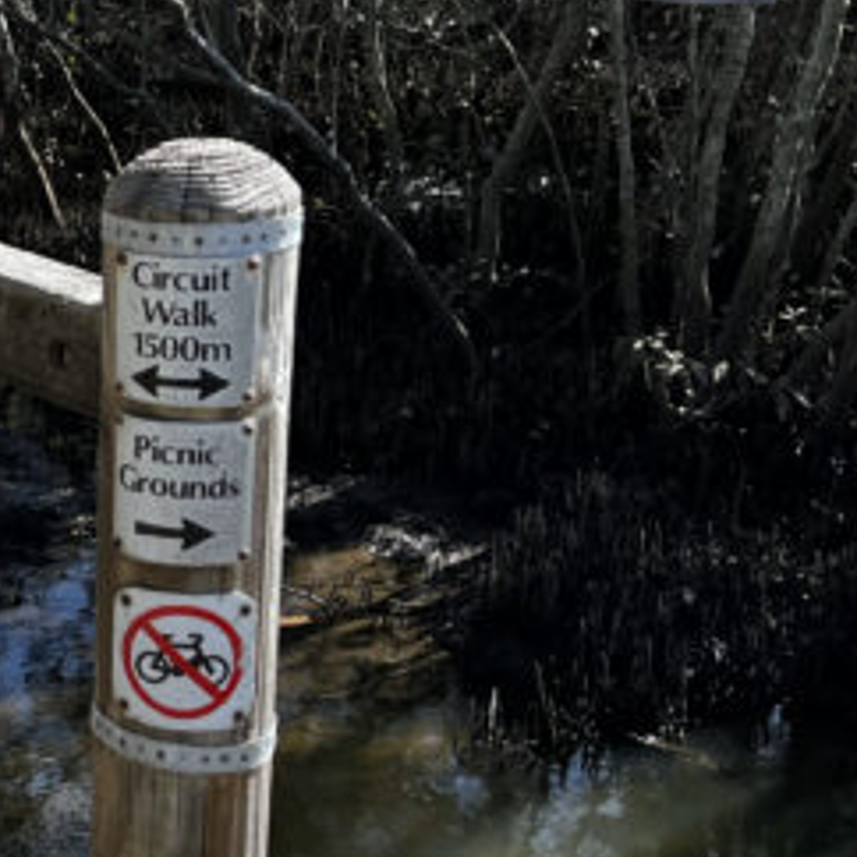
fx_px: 2045
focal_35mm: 73
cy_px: 428
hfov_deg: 20.4
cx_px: -414
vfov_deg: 23.7
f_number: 1.5
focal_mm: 5.7
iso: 50
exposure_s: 1/1395
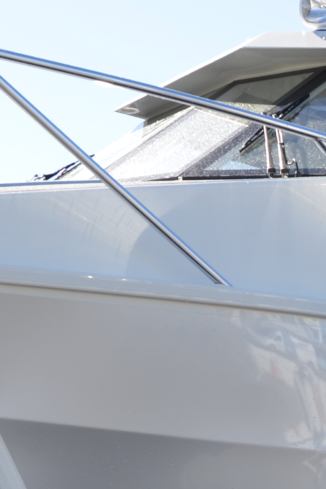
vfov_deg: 14.4
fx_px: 1916
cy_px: 463
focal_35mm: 141
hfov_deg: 9.5
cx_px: 455
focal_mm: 24
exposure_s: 1/250
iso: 100
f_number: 6.3
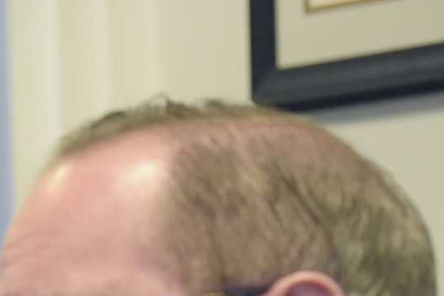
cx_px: -250
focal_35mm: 470
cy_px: 379
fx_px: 5798
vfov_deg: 2.9
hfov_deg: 4.4
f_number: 5.6
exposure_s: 1/80
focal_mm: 122
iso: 3200
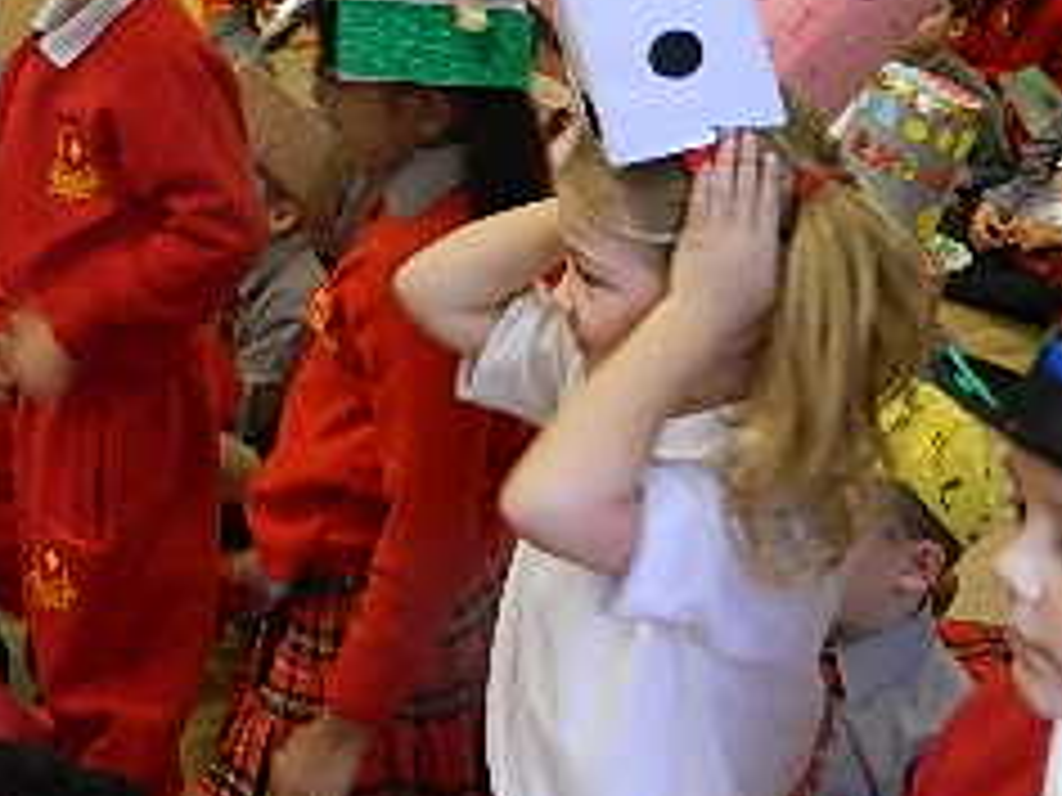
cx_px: 54
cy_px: -144
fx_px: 2577
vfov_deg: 16.9
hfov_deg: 22.6
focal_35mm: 84
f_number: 3.2
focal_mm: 5.6
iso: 400
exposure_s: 1/25
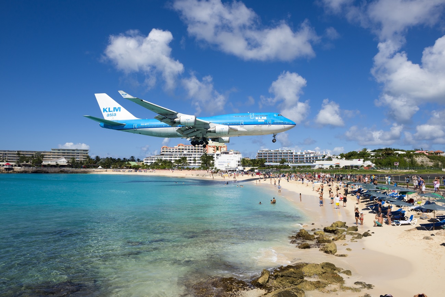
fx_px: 297
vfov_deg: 53.1
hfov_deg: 73.7
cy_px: 148
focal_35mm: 24
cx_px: 222
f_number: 11
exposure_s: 1/500
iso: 200
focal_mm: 24
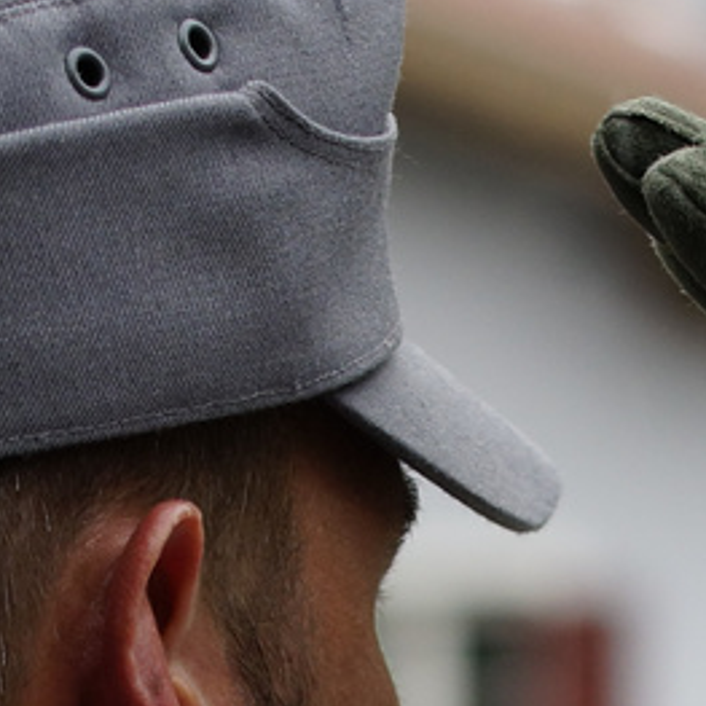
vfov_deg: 3.2
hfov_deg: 3.2
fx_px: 12645
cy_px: 1170
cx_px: 450
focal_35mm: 548
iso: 200
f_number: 4.5
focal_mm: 70
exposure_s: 1/400
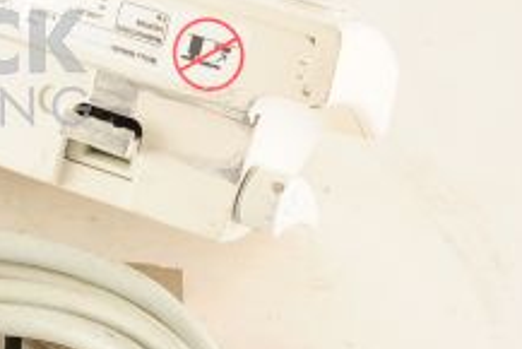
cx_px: -149
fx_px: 2002
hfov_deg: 14.3
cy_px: 69
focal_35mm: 138
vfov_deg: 9.9
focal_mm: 50
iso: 1600
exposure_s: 1/125
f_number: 13
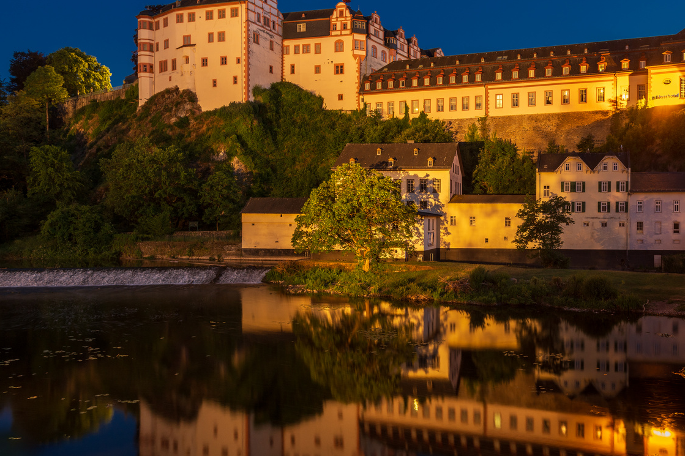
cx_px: 496
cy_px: 250
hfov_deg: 60.9
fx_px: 552
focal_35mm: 29
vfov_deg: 44.9
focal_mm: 20
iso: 200
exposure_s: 10
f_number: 8
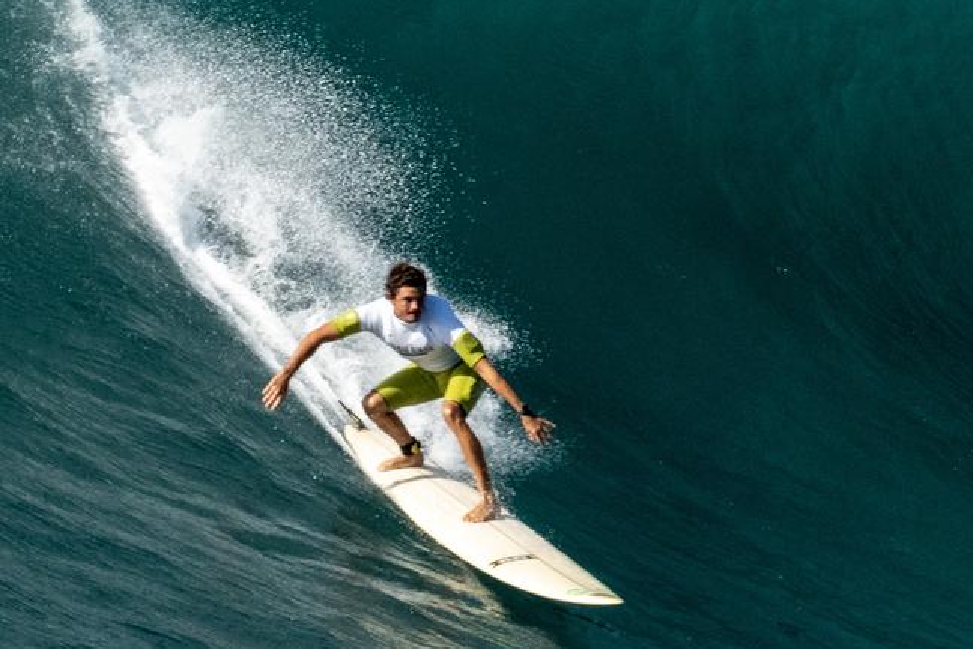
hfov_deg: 4.9
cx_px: 1071
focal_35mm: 417
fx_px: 11275
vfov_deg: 3.3
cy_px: 53
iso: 500
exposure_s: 1/1250
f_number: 10
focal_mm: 90
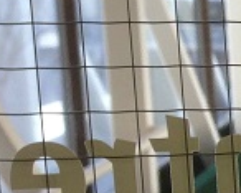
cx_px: 647
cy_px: 178
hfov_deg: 9.0
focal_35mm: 185
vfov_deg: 8.3
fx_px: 1320
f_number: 2.4
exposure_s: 1/30
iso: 50
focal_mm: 4.12
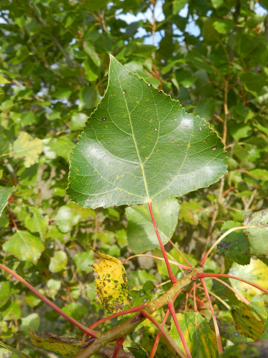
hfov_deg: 44.2
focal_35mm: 32
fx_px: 330
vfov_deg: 56.8
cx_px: 134
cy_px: 179
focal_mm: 5.6
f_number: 3.7
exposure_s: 1/800
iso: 160
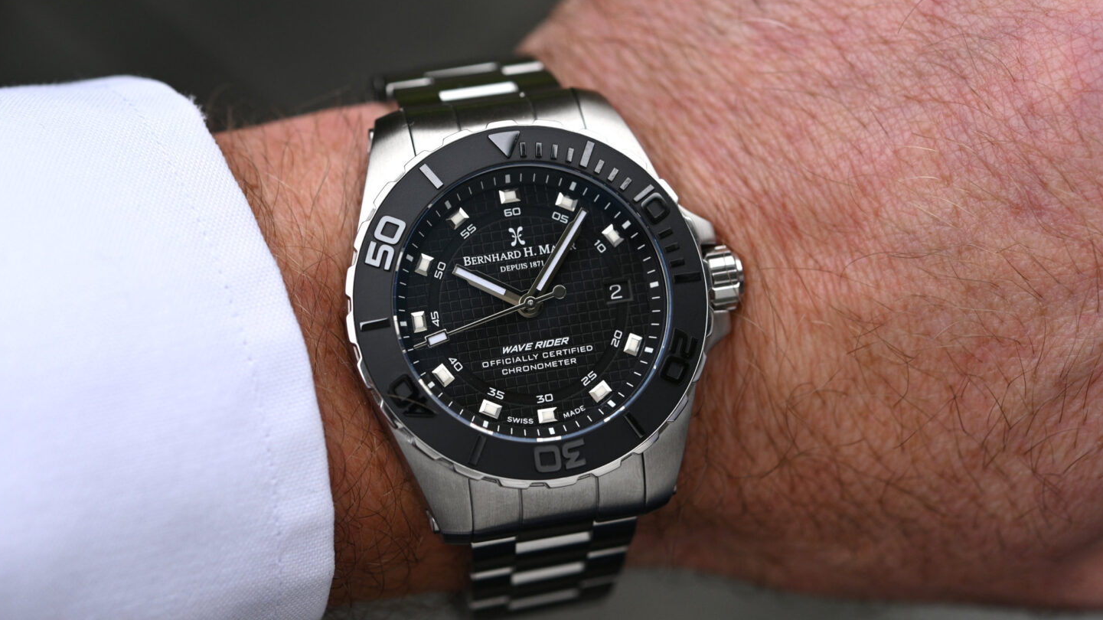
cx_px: 530
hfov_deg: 31.4
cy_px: 338
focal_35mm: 67
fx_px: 1959
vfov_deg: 18.0
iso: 400
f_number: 5.6
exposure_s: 1/400
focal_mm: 60
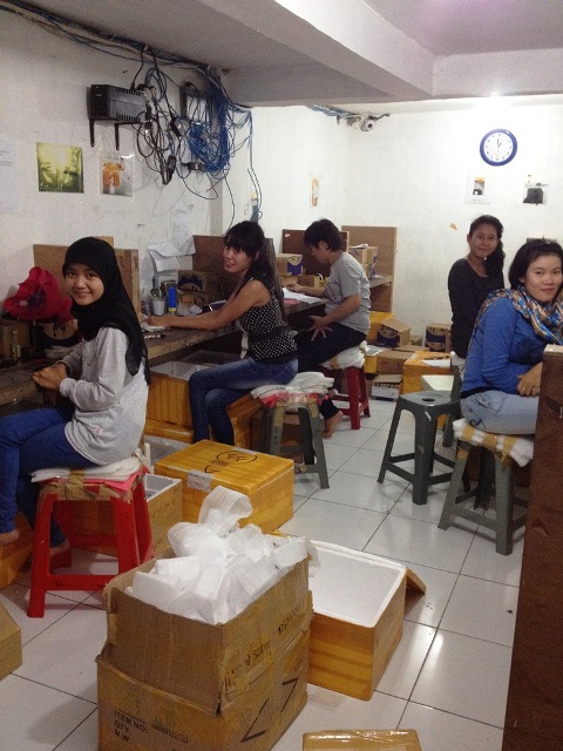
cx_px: 282
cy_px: 376
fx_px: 759
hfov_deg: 40.7
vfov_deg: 52.6
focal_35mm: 35
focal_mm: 4.28
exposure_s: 1/20
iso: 250
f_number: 2.4
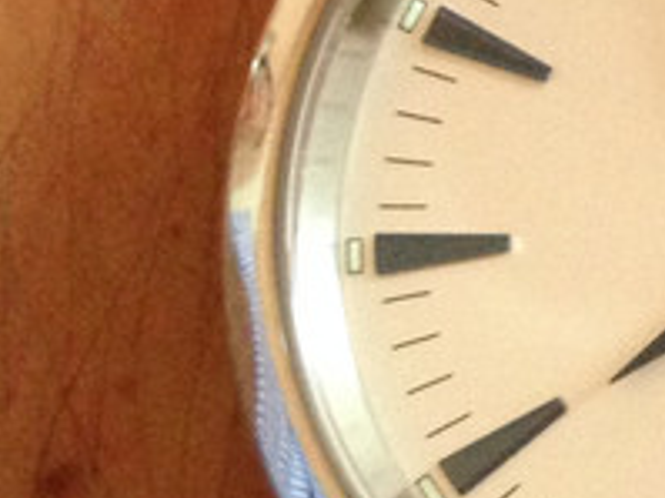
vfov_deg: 8.4
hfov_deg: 9.7
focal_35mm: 177
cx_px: 1646
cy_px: 147
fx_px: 3398
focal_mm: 4.12
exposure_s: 1/20
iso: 250
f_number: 2.4
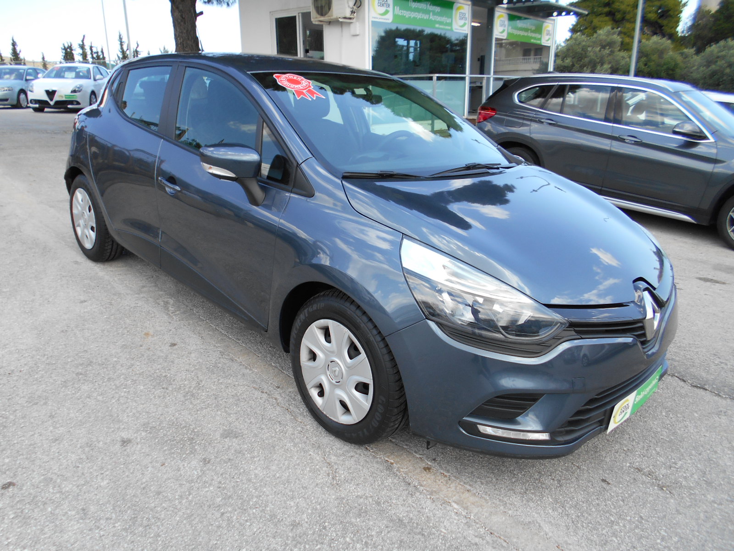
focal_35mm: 26
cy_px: 276
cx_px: 367
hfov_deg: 67.3
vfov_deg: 53.1
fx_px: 551
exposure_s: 1/320
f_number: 3.2
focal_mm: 4.6
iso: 80
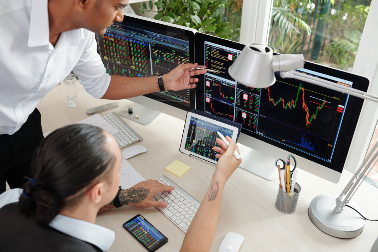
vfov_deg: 37.9
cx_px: 189
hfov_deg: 54.4
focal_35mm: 35
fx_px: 367
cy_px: 126
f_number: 3.2
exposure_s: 1/160
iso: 400
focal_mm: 35
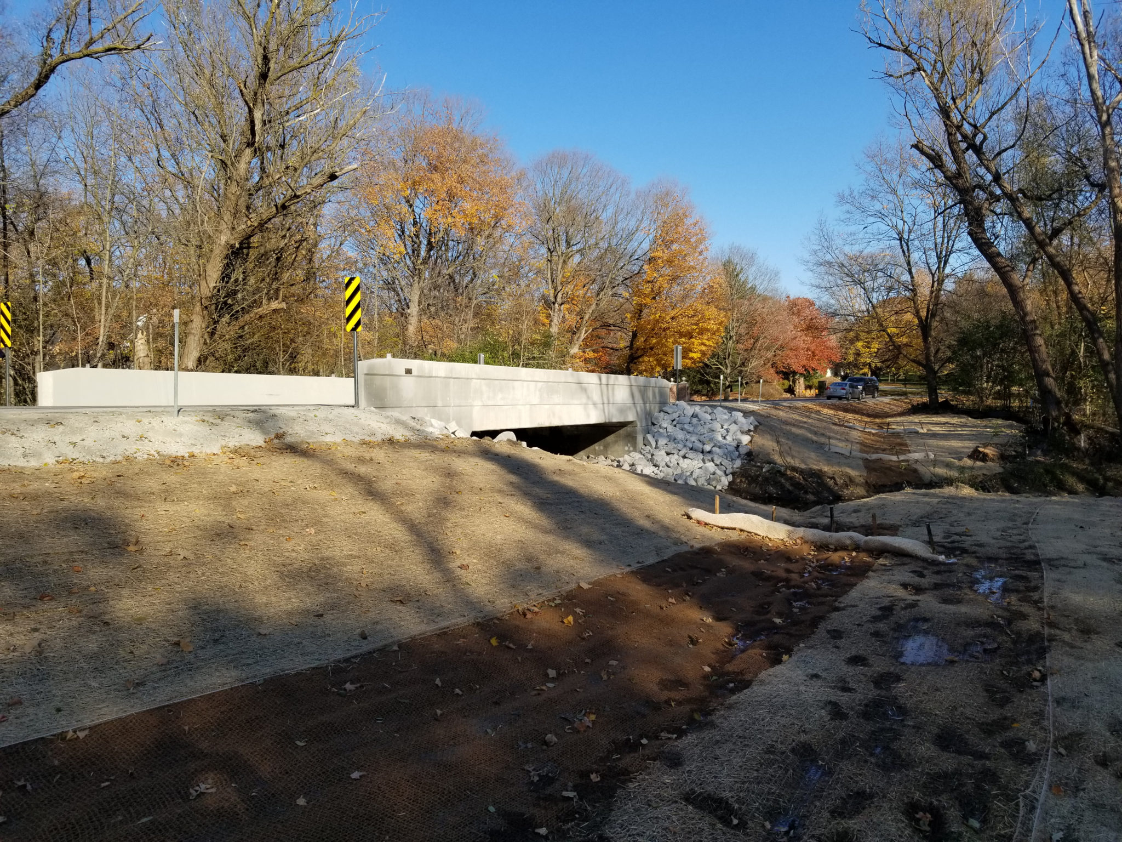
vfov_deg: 53.1
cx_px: 561
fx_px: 843
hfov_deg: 67.3
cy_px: 421
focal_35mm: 26
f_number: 1.7
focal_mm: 4.25
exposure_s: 1/1896
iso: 50
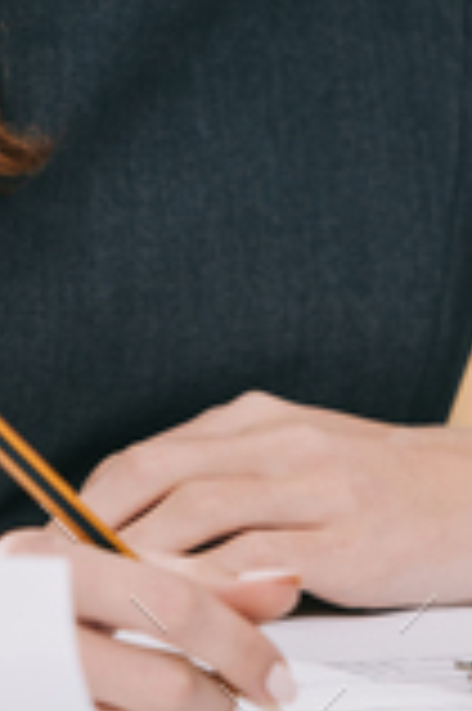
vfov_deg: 2.2
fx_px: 18802
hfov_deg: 1.4
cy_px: 36
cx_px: 261
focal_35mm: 954
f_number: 3.5
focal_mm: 170
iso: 125
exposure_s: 1/160
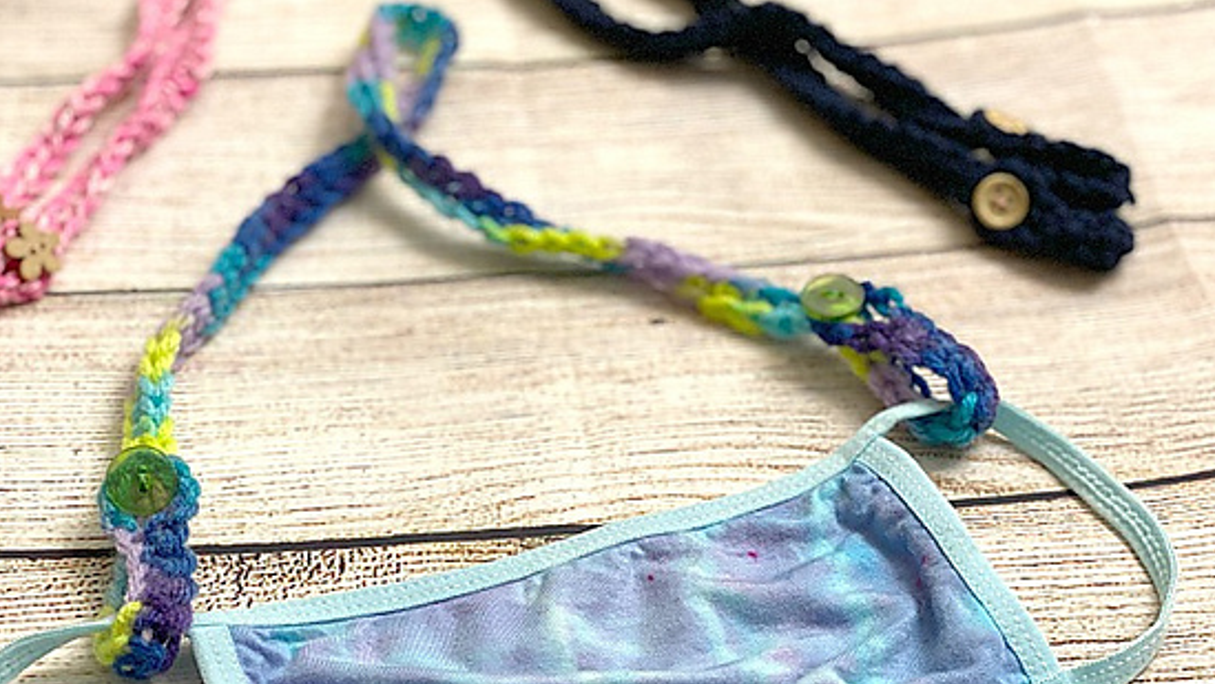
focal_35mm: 66
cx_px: 538
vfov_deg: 18.2
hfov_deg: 31.9
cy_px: 454
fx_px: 2127
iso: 160
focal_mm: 6
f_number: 2
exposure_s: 1/40
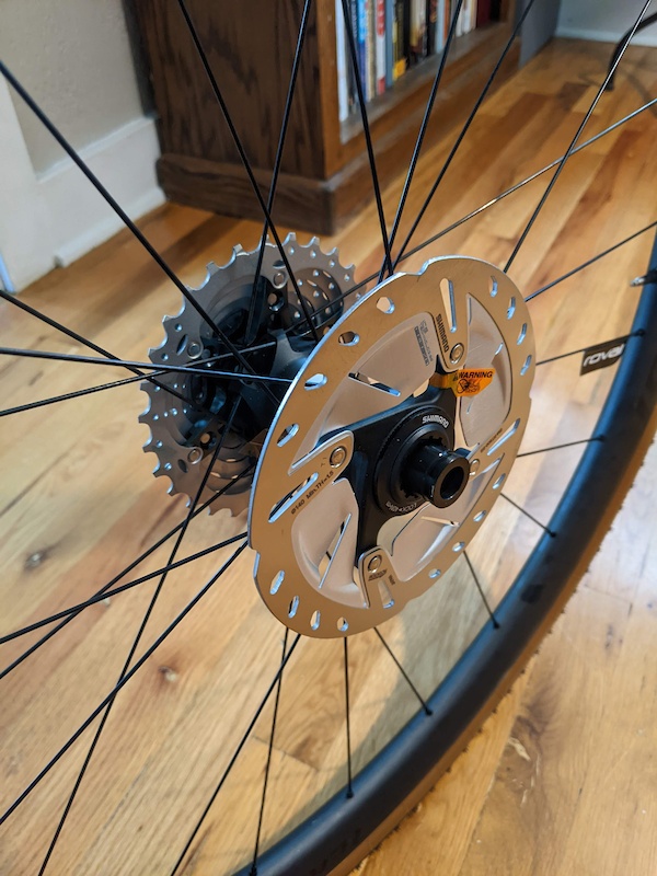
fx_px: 683
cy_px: 438
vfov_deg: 65.3
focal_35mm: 27
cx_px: 328
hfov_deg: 51.4
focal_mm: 4.44
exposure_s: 1/24
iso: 295
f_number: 1.8
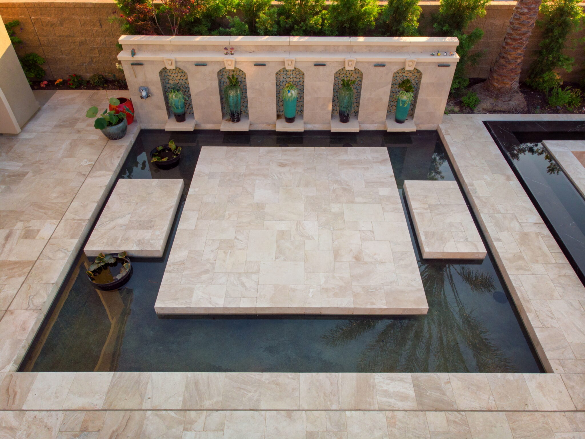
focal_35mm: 24
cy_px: 220
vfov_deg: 56.8
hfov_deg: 71.6
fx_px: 405
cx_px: 292
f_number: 2.8
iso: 100
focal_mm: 4.5
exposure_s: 1/250
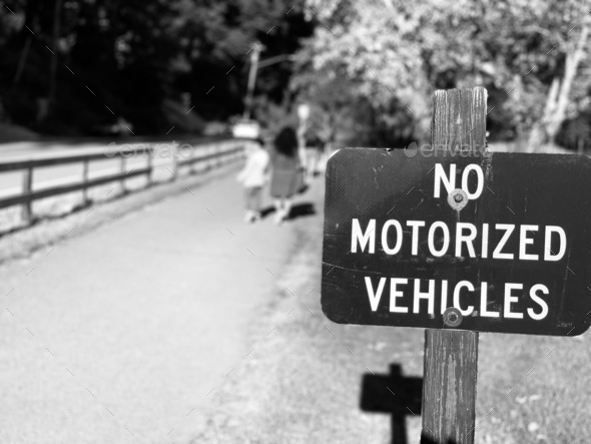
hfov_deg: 36.8
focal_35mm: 52
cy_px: 222
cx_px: 296
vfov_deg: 28.1
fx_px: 888
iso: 16
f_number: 2.4
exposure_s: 1/564
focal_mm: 6
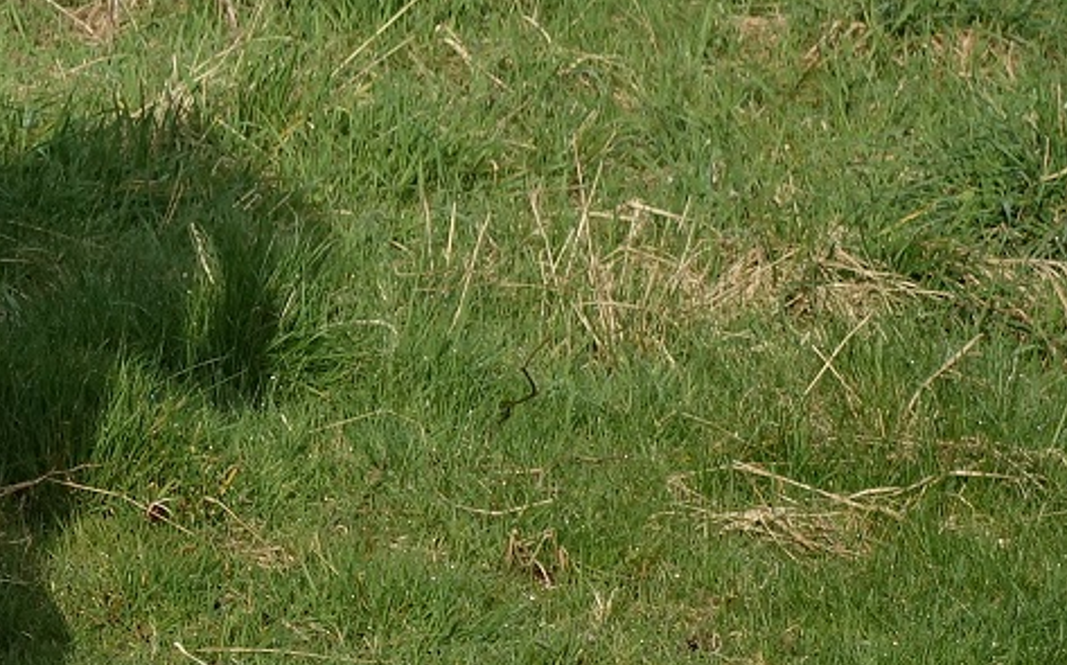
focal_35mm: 197
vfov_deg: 6.6
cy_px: -178
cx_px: -812
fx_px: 5725
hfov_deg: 10.1
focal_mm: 17.11
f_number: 4
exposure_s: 1/640
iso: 125
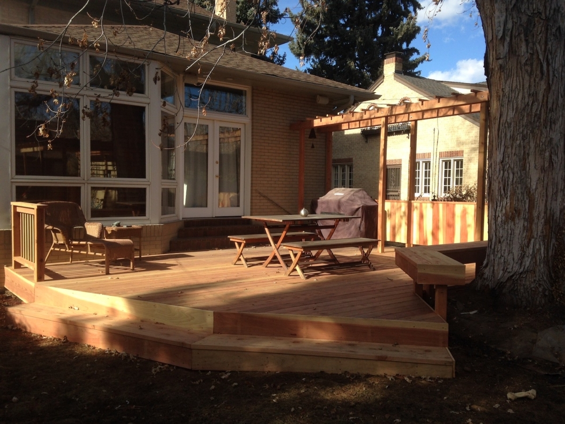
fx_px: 539
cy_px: 212
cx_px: 282
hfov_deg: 55.4
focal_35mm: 33
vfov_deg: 42.9
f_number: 2.4
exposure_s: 1/775
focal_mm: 4.12
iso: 50
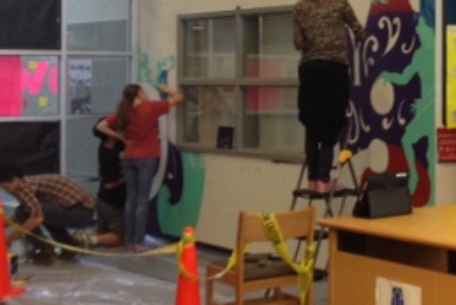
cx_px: 472
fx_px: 1141
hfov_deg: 21.7
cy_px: 72
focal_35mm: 90
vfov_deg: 15.1
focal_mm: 4.28
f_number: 2.4
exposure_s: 1/20
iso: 100
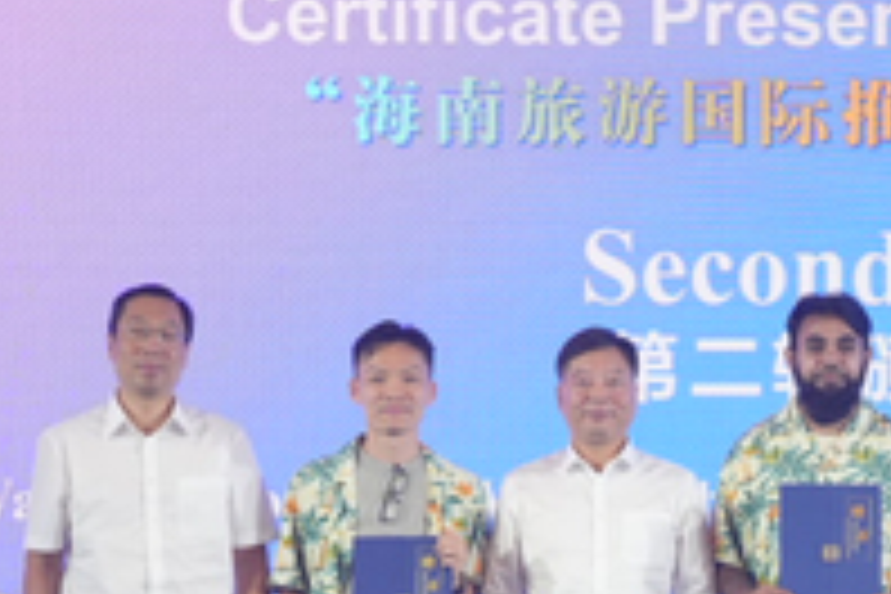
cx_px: 909
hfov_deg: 11.5
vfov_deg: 7.7
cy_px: 783
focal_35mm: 177
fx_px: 4380
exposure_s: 1/160
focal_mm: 50
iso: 800
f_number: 5.6
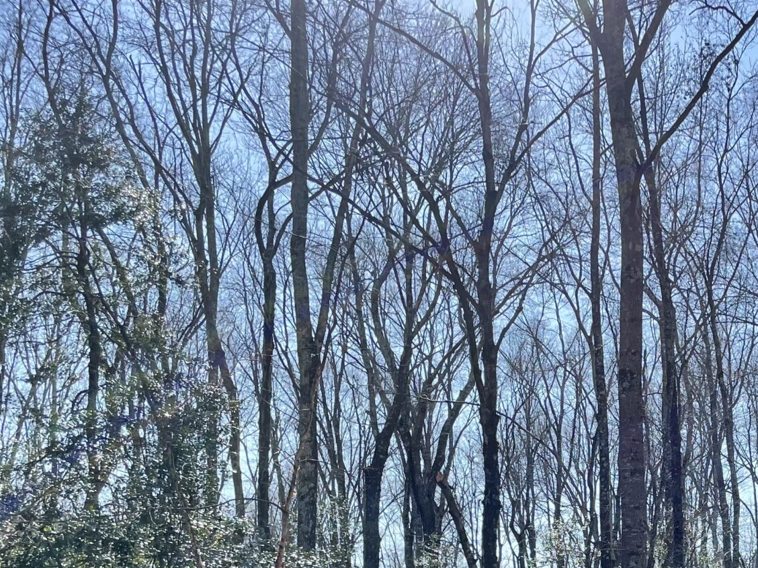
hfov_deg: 30.8
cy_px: 572
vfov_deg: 23.7
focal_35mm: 59
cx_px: 719
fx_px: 1292
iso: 32
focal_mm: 4.2
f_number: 1.6
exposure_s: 1/1825
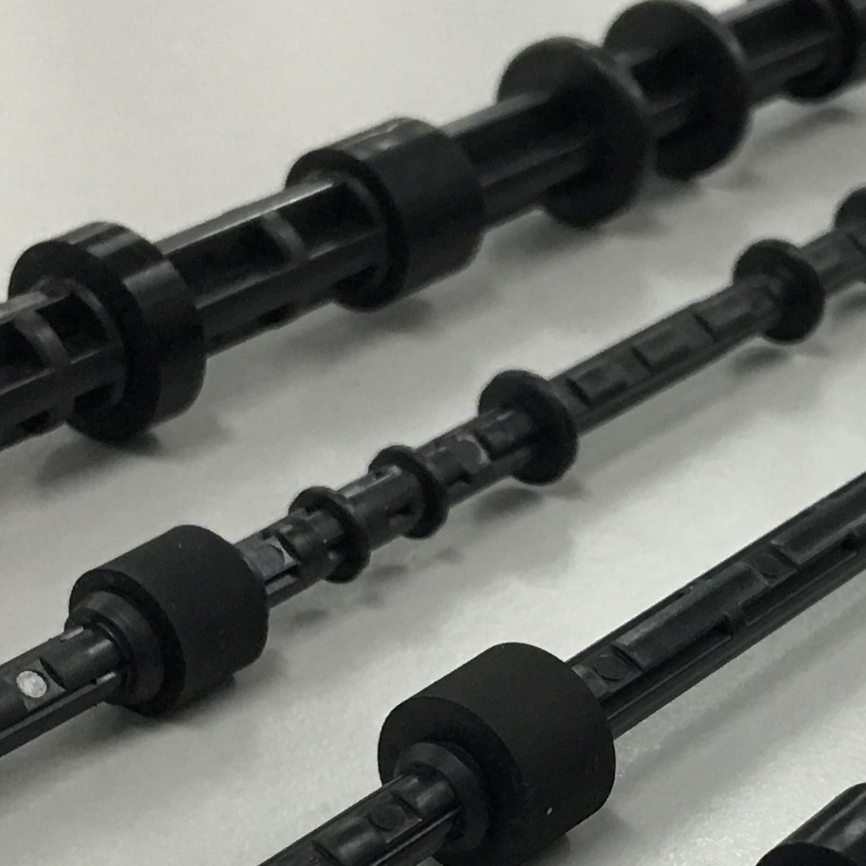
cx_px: 690
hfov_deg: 17.4
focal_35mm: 99
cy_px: 729
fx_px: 2802
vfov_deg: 17.4
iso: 64
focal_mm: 4.15
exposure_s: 1/33
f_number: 2.2
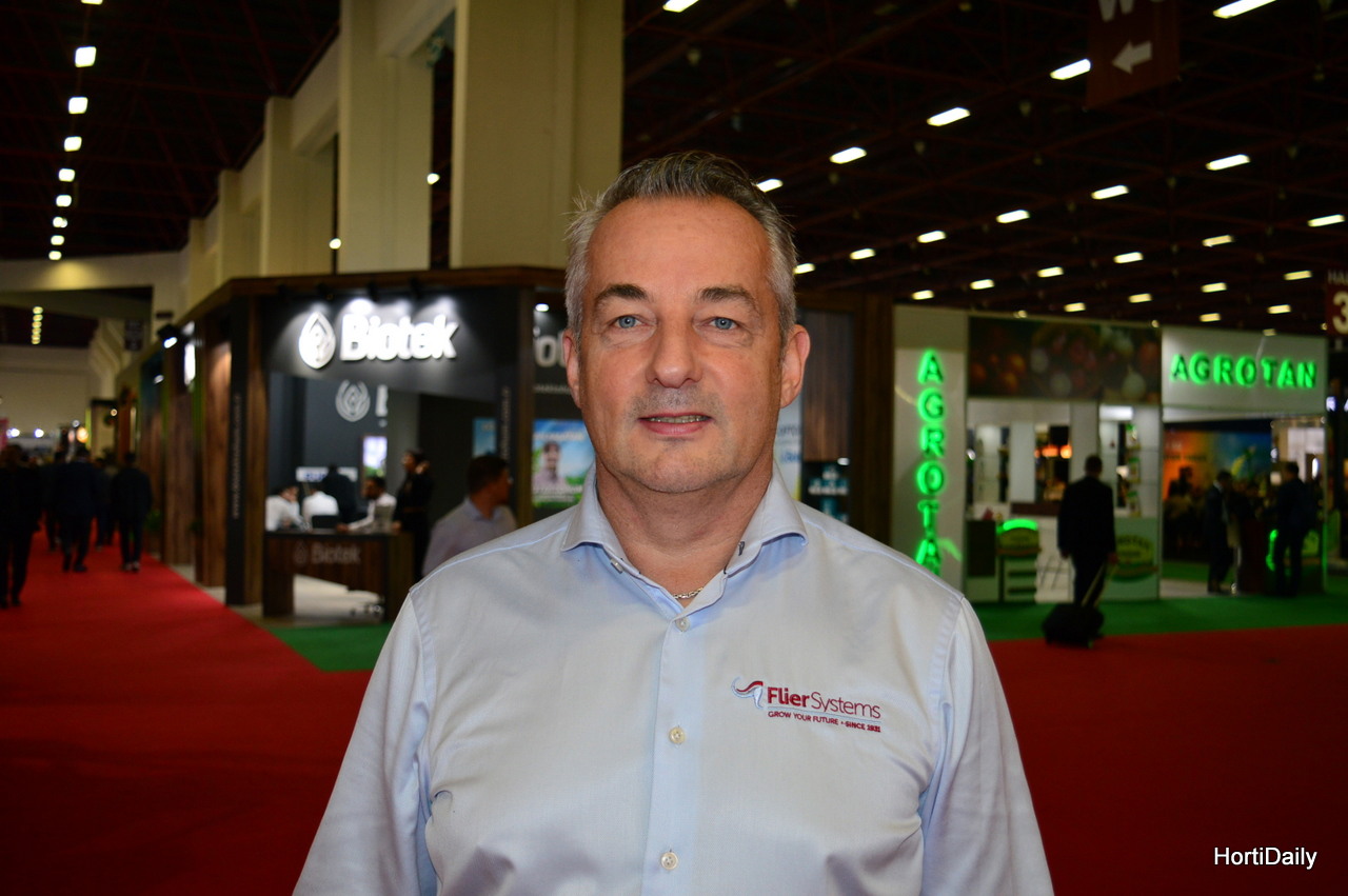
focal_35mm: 38
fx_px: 1403
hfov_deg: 51.3
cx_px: 674
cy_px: 448
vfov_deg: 35.4
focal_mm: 25
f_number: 4
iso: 360
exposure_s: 1/125
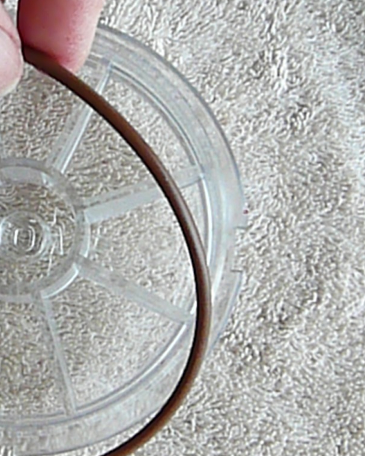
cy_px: 257
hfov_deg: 21.3
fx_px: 932
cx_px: -13
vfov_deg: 27.5
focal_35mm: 69
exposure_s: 1/250
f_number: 2.8
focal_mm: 5.2
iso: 800
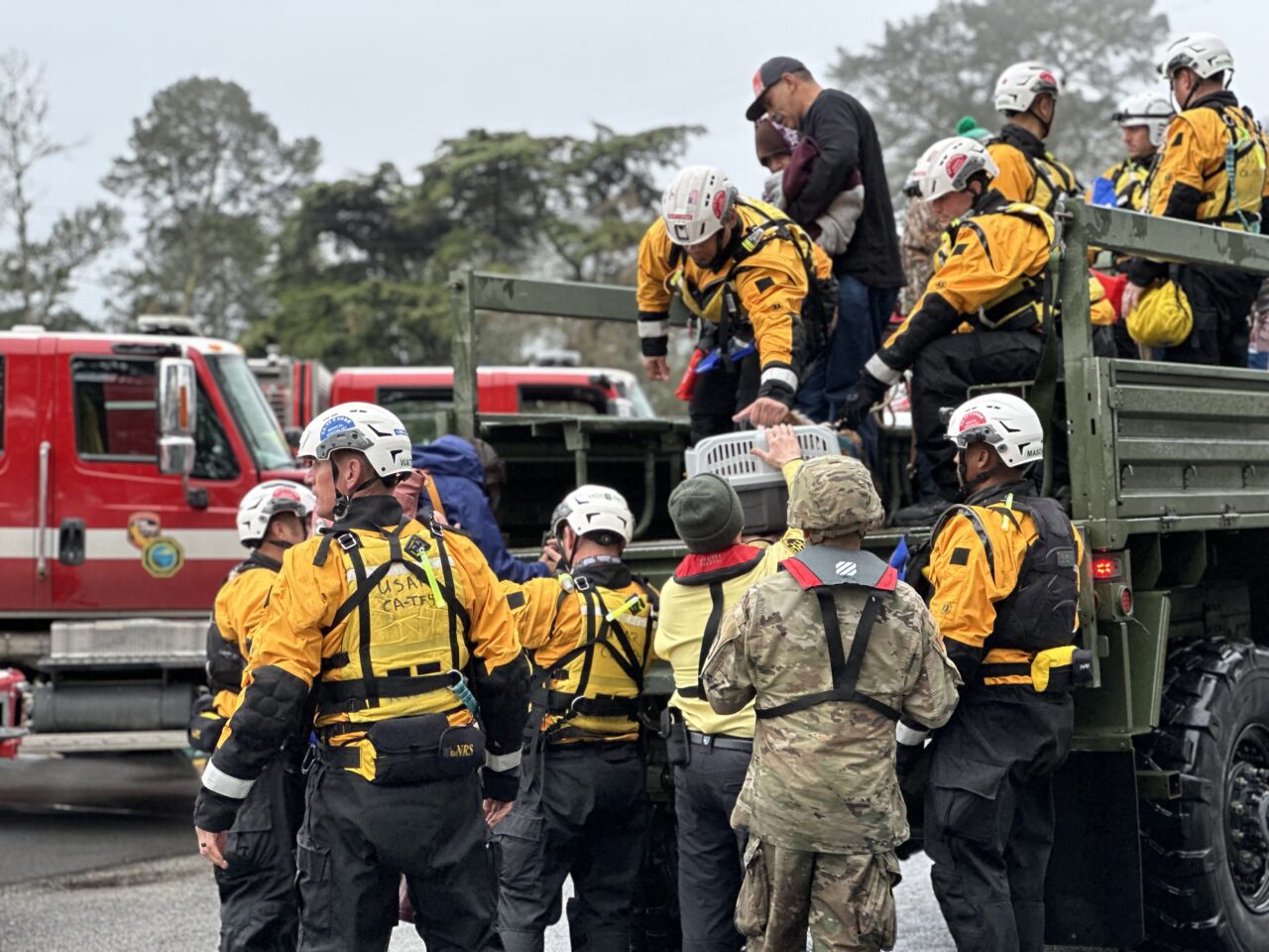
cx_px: 634
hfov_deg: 25.3
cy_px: 476
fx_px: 2823
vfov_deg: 19.1
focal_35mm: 77
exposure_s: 1/121
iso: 50
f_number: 2.8
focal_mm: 9
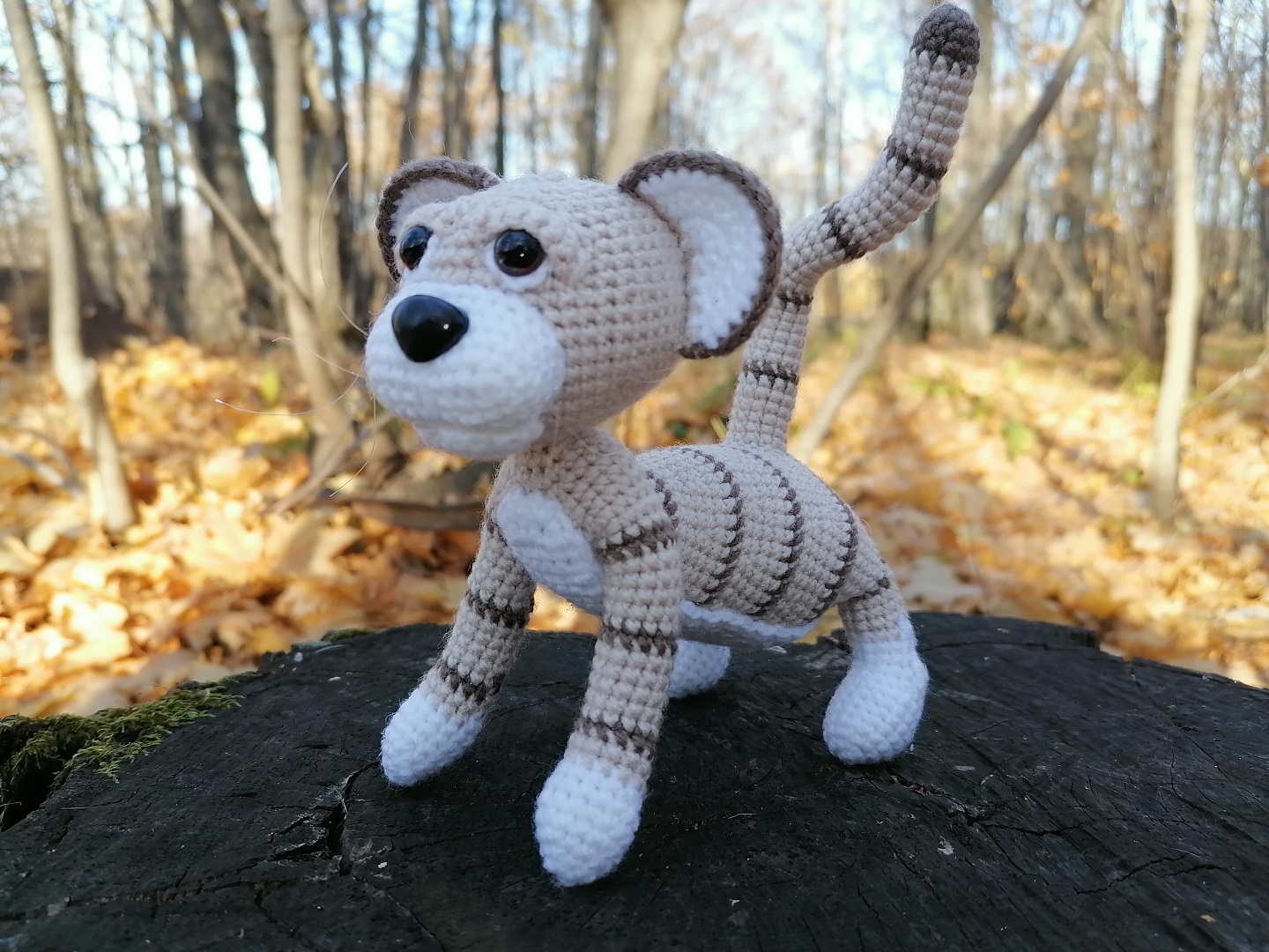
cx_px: 634
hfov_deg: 65.3
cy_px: 476
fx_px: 990
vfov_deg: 51.4
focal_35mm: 27
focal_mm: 5.3
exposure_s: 1/157
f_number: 1.8
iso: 50
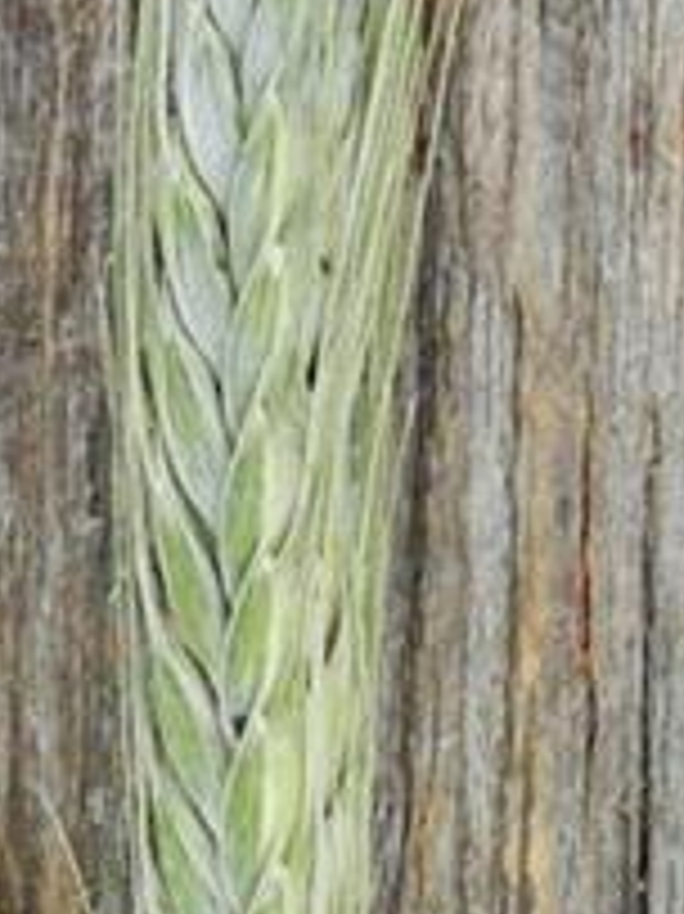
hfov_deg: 14.0
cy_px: 669
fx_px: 2769
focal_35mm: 105
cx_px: 81
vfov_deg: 18.6
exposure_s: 1/15
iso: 400
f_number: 3.7
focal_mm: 5.6
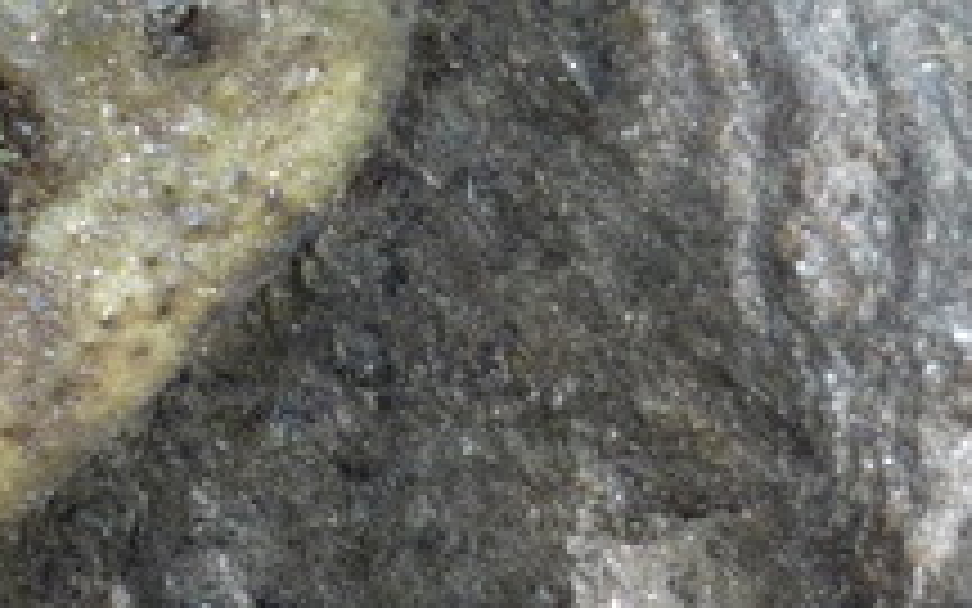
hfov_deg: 4.3
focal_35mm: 482
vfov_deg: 2.7
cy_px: 288
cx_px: -891
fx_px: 12768
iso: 100
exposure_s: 1/40
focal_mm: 15.8
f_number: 4.3
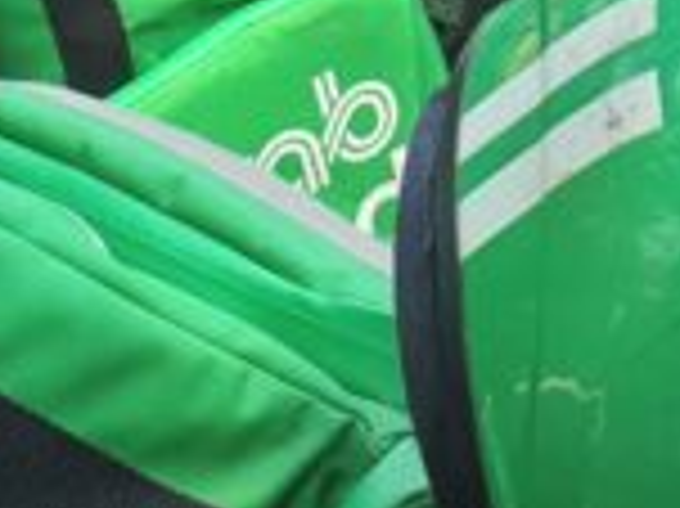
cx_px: 500
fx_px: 3455
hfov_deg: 11.2
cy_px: -539
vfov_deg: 8.0
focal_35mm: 176
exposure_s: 1/530
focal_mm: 4.3
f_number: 2.4
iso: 50
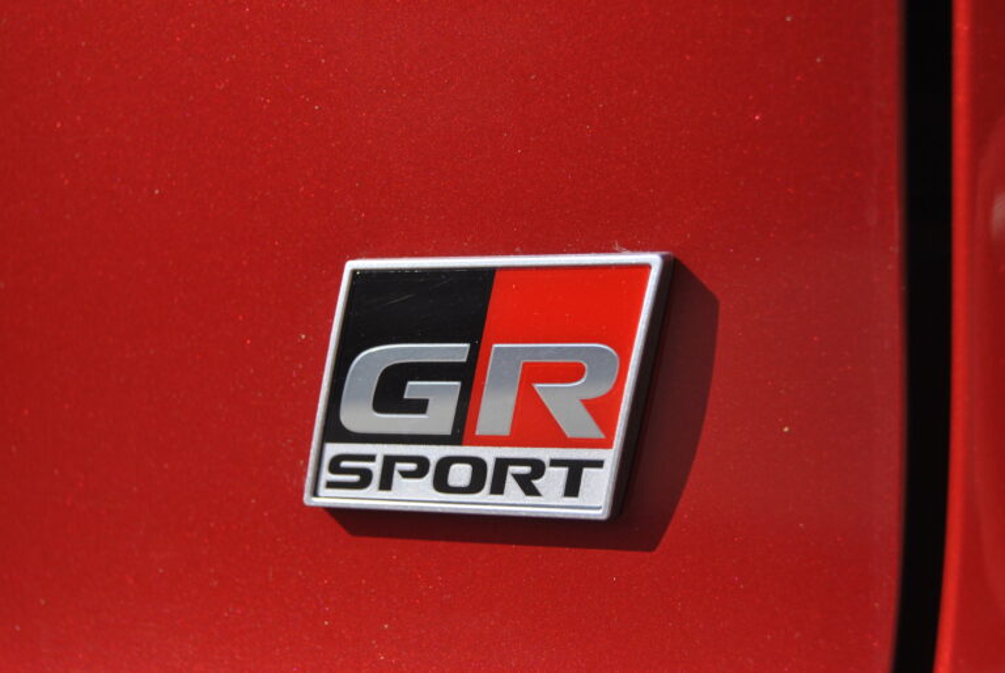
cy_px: 336
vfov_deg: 19.8
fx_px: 1928
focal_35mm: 69
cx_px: 502
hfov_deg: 29.2
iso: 200
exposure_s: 1/640
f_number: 5.3
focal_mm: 46
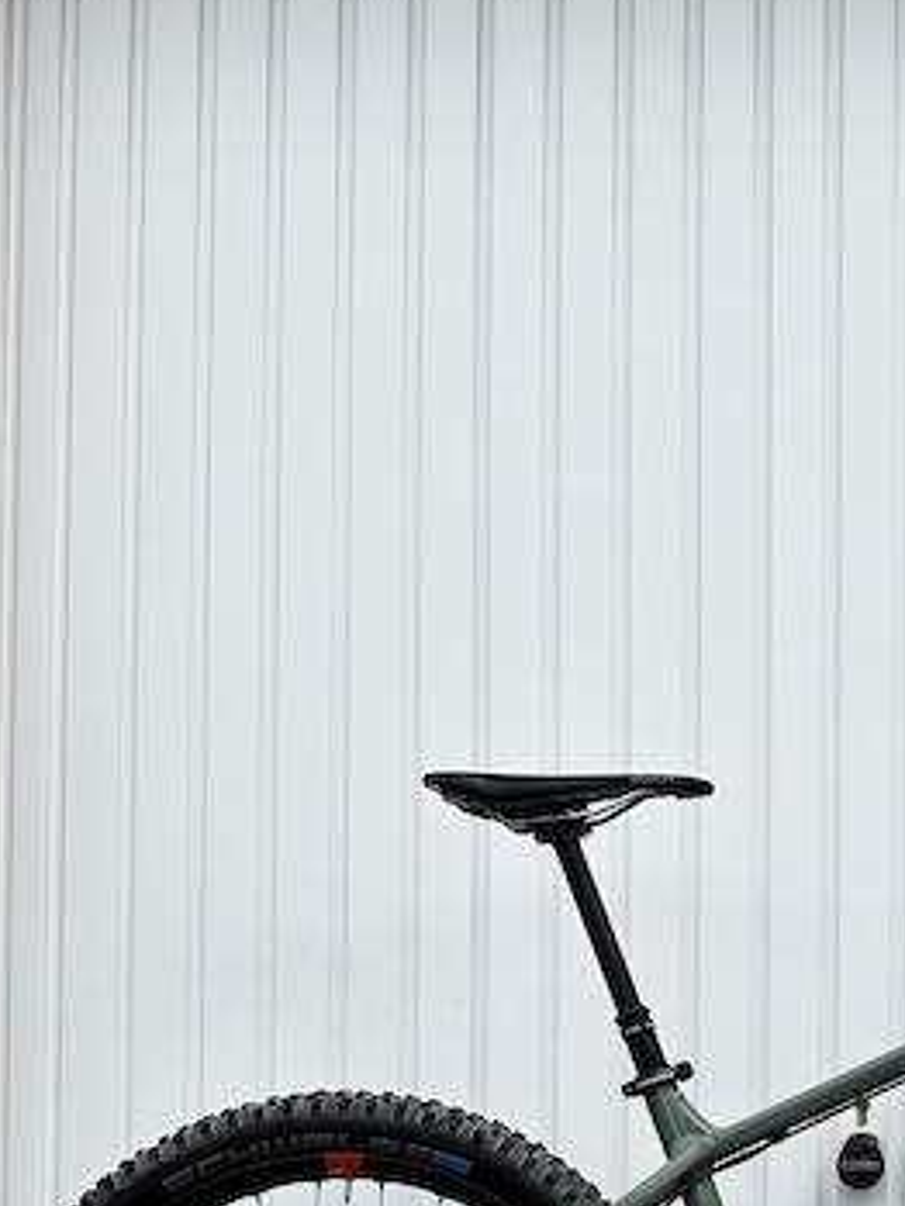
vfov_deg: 33.5
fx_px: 1916
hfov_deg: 25.0
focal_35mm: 55
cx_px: 950
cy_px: 1026
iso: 80
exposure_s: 1/2591
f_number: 1.78
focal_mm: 6.86
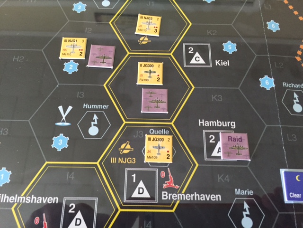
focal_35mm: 29
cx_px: 152
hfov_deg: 61.7
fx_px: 254
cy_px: 114
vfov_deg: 48.2
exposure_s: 1/30
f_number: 2.2
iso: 160
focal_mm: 4.15
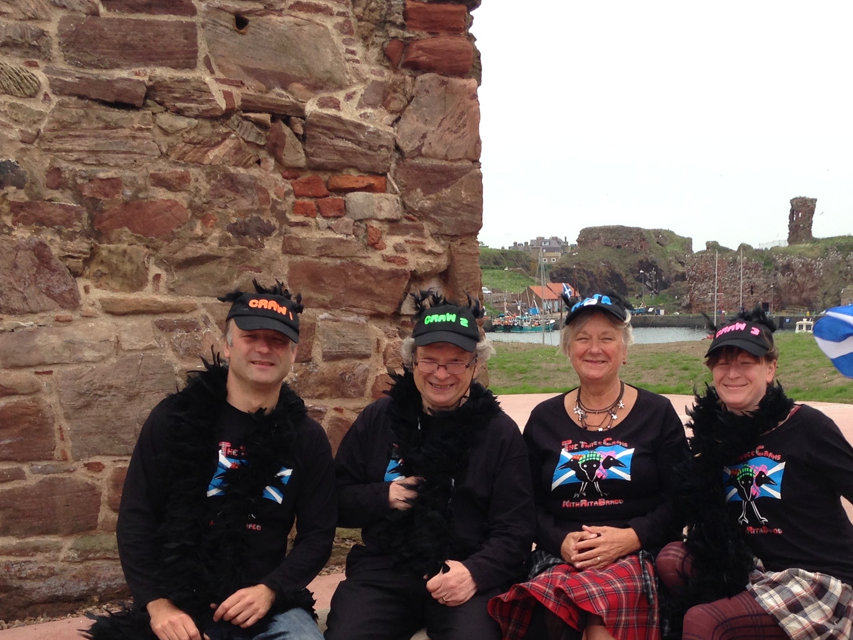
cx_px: 563
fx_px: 1429
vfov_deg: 24.8
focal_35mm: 58
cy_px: 514
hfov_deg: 33.0
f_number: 2.4
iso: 50
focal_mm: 4.12
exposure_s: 1/547
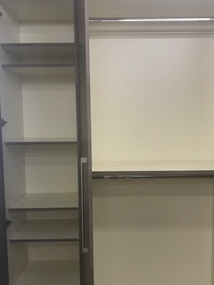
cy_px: 163
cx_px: 119
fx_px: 354
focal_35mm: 43
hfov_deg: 33.6
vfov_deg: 43.7
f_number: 1.8
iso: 25
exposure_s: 1/33
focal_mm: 3.99
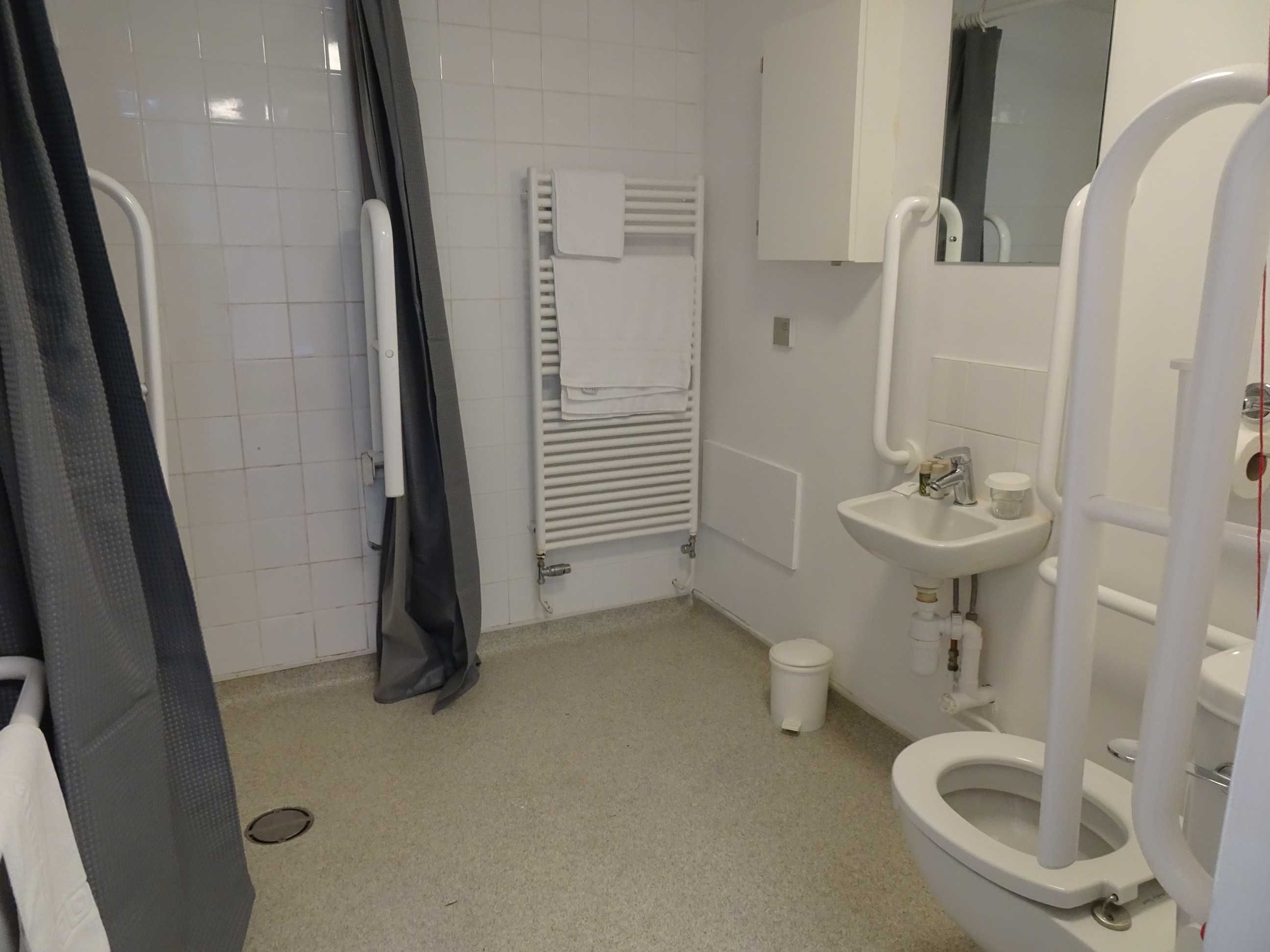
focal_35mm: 24
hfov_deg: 71.6
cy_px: 476
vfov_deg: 56.8
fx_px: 881
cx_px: 635
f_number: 3.5
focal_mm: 4.1
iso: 800
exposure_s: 1/25
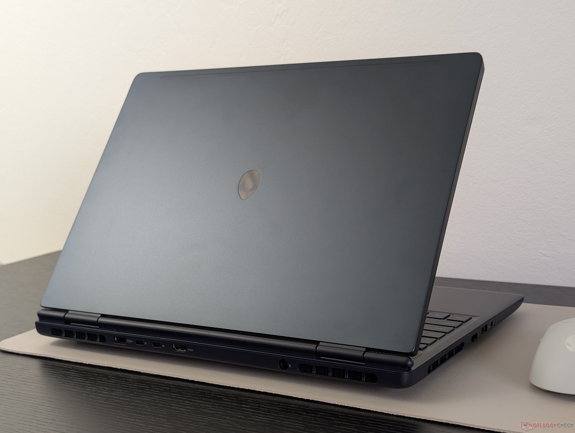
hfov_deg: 38.9
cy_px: 216
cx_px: 288
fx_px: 815
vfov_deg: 29.7
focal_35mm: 49
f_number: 1.68
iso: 62
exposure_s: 1/24
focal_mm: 6.9
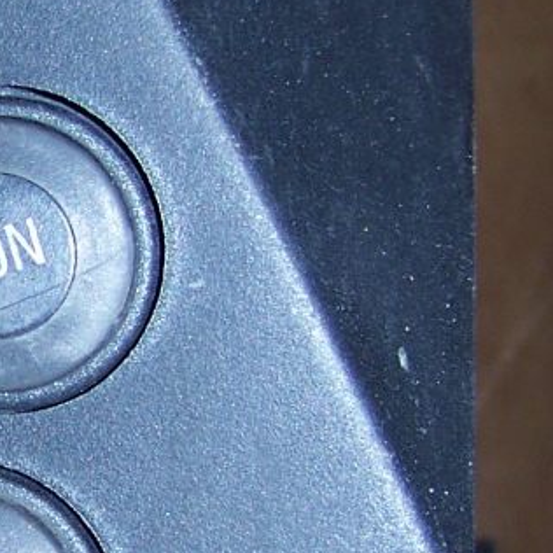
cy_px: 427
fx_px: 2910
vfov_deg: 10.8
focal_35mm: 161
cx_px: -298
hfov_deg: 10.5
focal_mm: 5.85
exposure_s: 1/30
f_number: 2.8
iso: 64
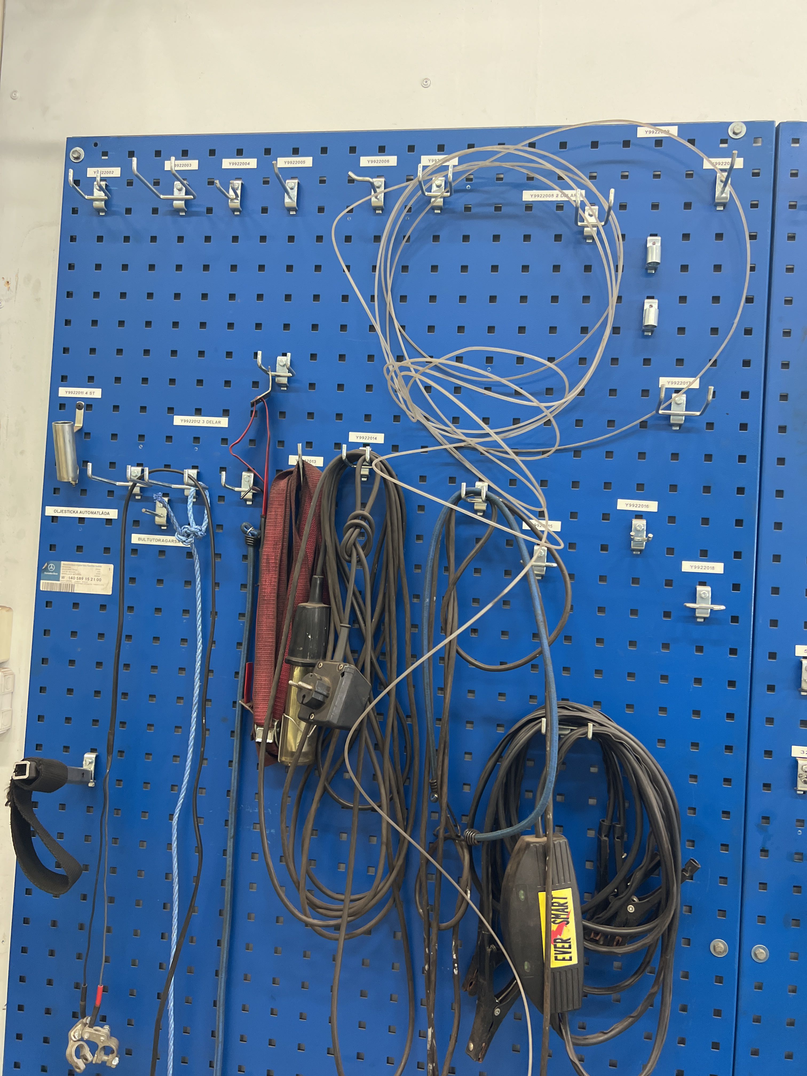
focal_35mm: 26
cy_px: 538
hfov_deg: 53.1
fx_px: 808
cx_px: 404
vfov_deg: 67.3
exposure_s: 1/50
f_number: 1.5
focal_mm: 5.7
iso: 160
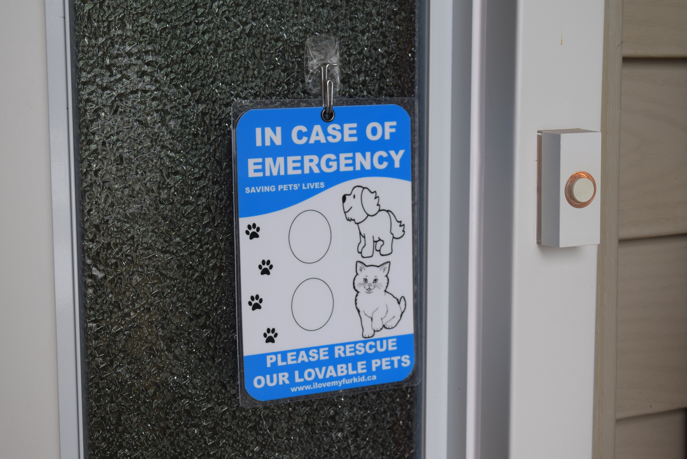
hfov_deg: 29.8
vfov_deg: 20.2
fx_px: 1289
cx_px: 344
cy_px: 230
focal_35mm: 68
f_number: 8
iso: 320
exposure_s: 1/250
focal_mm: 45
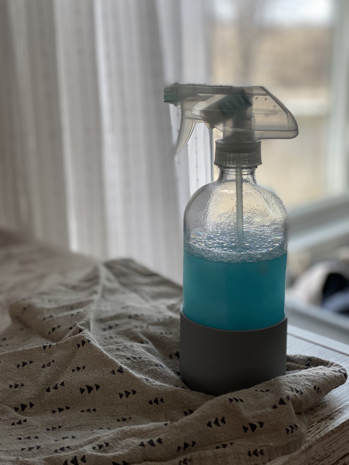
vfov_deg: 34.9
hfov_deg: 26.6
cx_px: 165
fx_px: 739
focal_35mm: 55
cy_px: 224
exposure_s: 1/120
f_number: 2
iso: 50
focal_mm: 6
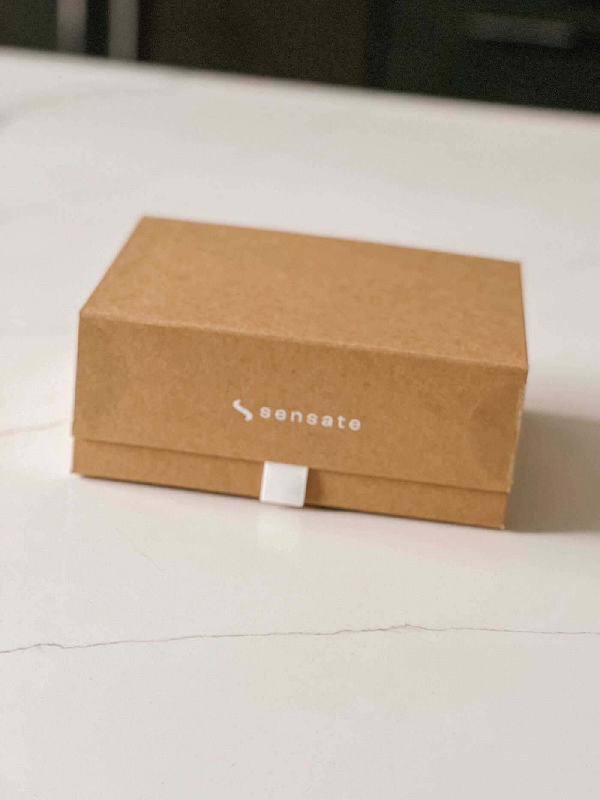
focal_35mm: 77
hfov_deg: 19.1
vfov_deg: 25.3
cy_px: 400
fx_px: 1780
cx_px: 300
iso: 250
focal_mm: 9
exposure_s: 1/40
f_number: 2.8
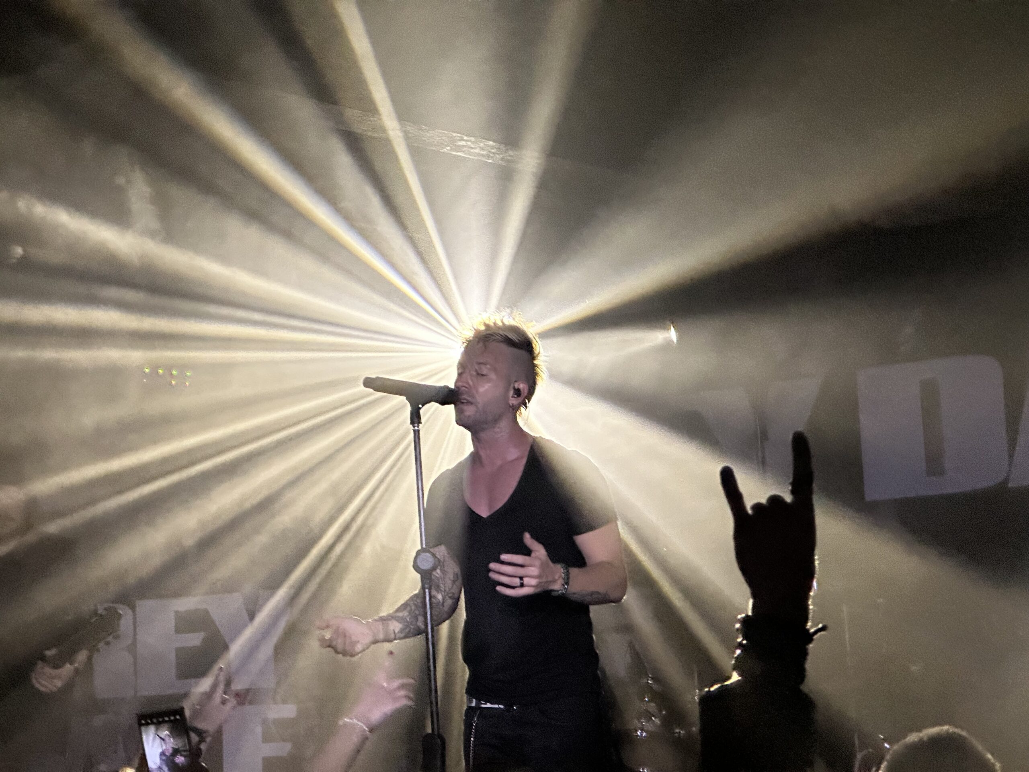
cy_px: 386
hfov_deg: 25.3
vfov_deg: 19.1
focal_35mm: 77
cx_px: 514
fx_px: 2289
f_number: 2.8
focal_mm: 9
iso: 800
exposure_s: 1/40
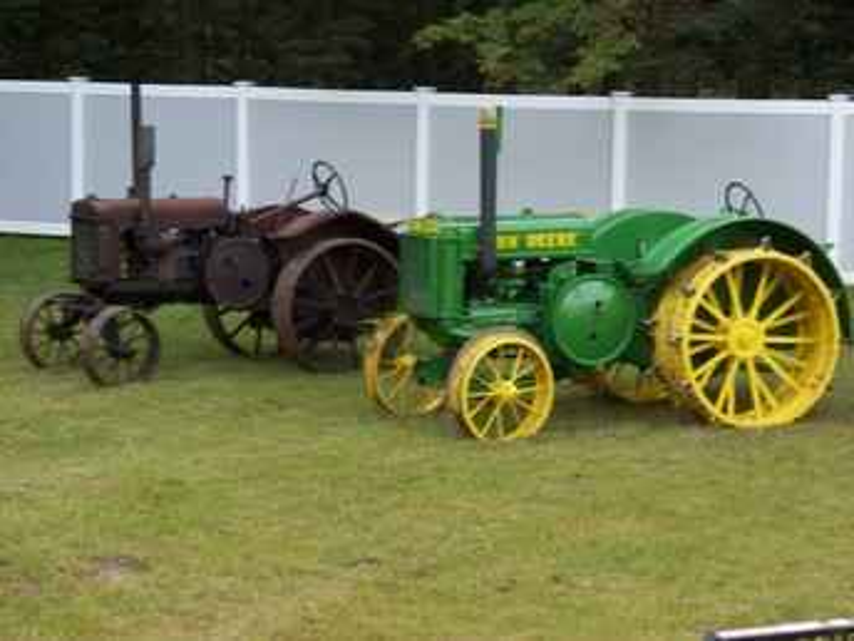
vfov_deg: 14.1
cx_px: 427
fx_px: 2590
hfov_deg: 18.7
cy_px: 320
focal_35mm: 105
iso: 400
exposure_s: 1/50
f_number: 3.8
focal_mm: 22.05
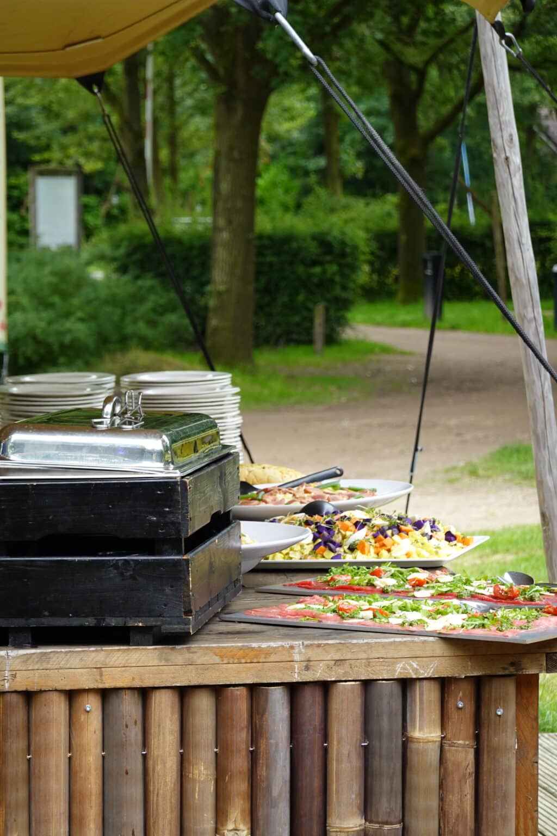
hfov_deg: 9.5
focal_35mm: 145
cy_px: 418
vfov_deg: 14.2
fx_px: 3365
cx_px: 278
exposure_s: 1/160
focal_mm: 52.59
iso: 250
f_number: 4.5
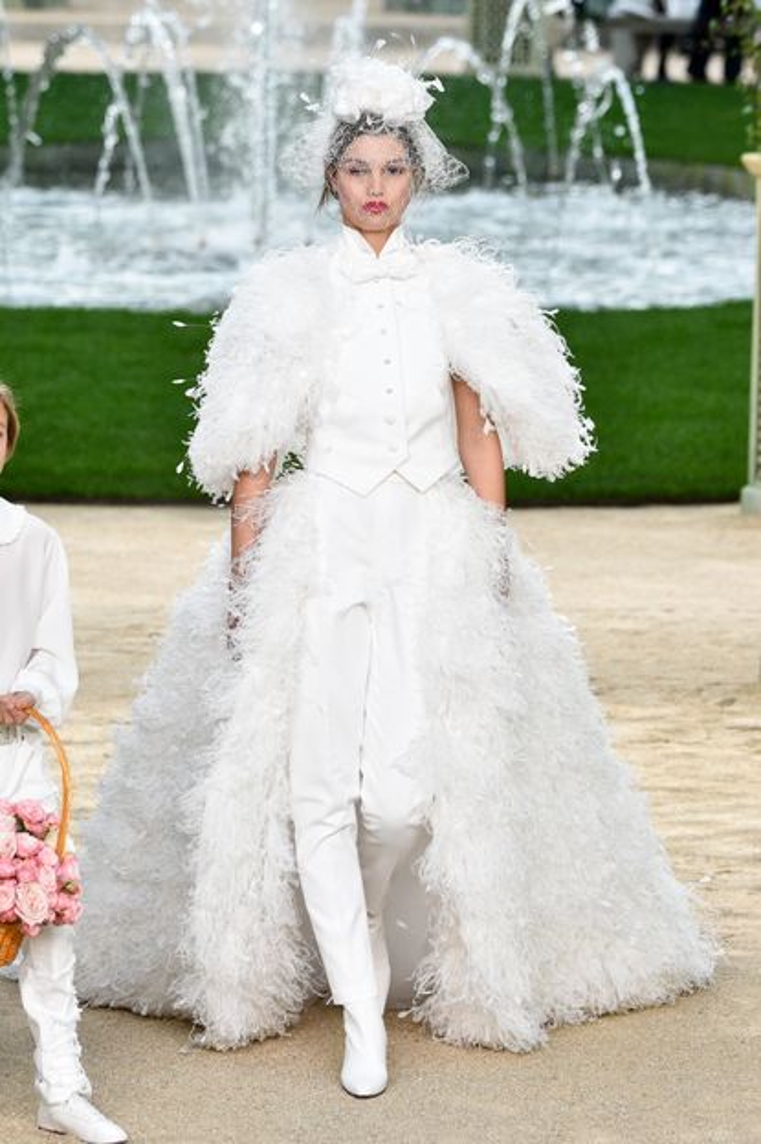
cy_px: 572
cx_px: 380
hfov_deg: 8.3
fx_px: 5240
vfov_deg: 12.5
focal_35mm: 165
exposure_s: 1/800
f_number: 6.3
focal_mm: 165
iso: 2500
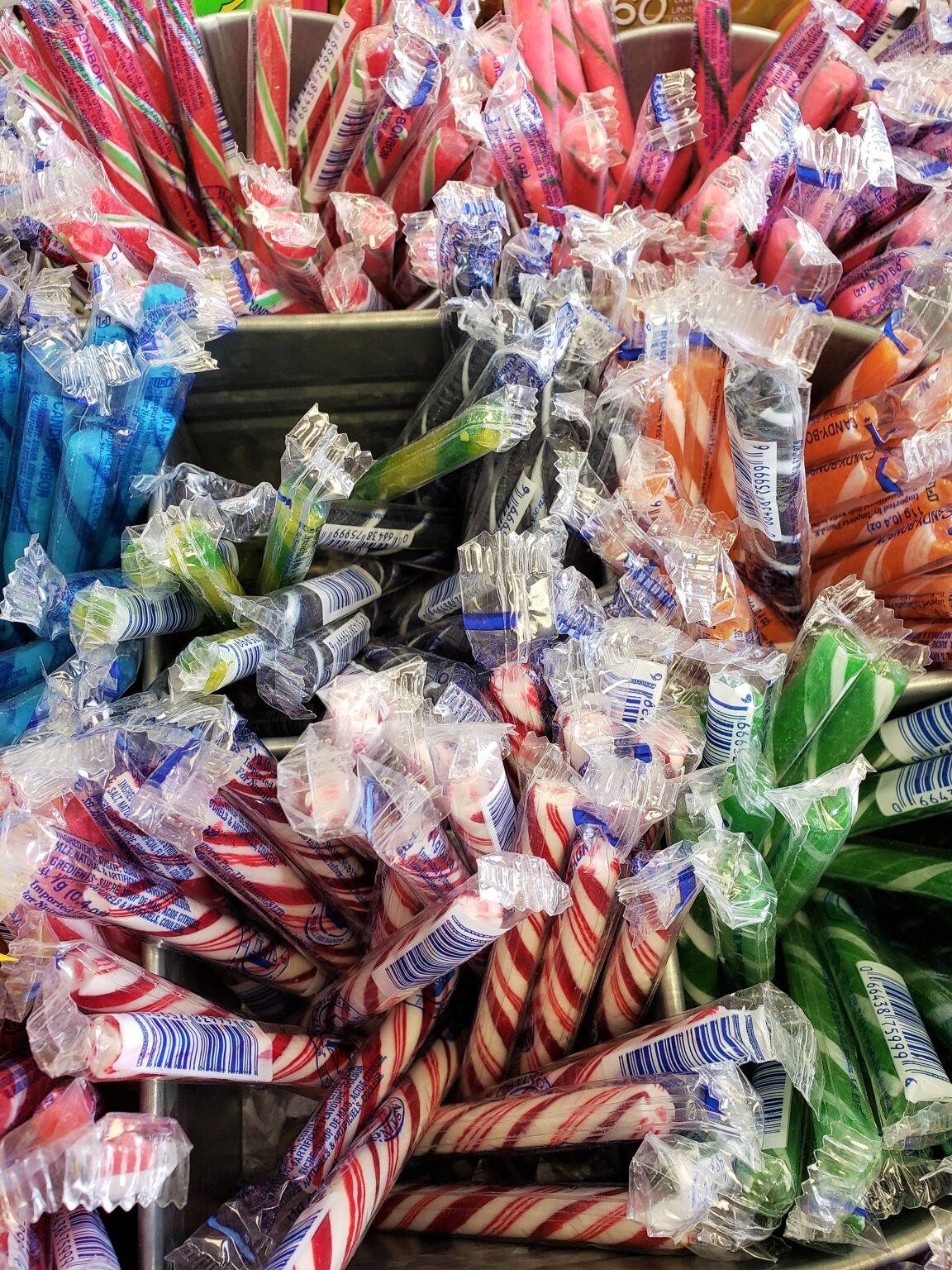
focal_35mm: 26
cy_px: 635
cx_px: 476
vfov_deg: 67.3
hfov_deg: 53.1
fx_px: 953
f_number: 2.4
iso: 160
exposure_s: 1/60
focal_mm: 4.3
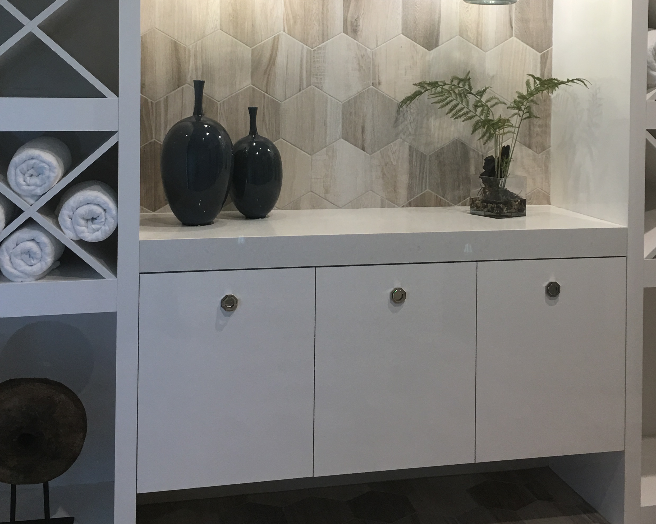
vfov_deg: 32.0
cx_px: 345
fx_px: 893
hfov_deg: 40.3
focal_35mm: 46
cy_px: 120
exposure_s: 1/15
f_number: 2.2
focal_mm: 4.15
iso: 25
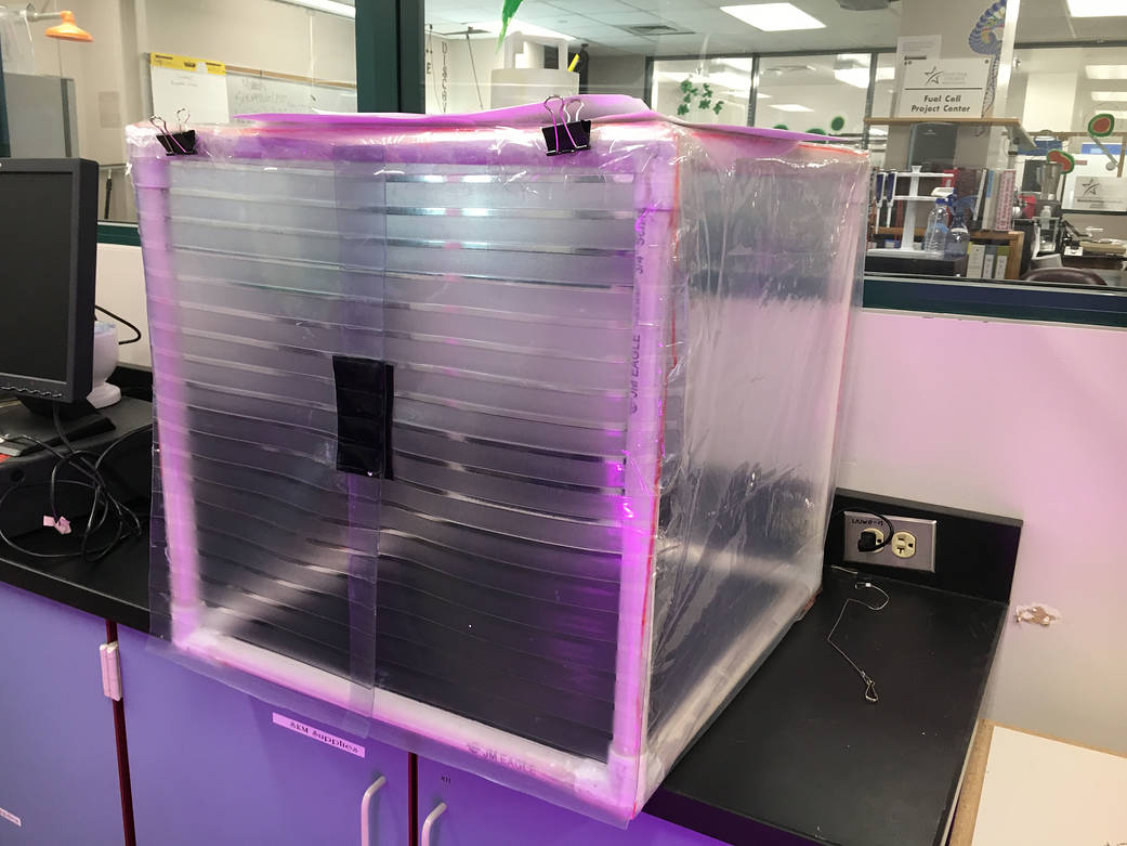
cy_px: 423
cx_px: 564
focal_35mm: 29
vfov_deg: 48.2
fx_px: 944
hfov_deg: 61.7
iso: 80
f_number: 2.2
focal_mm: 4.15
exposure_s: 1/30
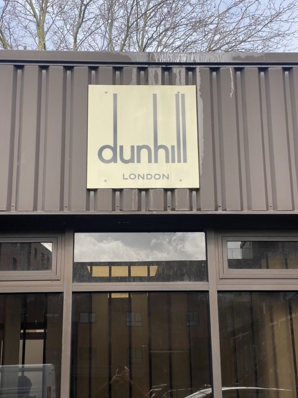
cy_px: 198
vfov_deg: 36.2
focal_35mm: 53
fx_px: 609
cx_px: 149
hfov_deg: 27.5
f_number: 2
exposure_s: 1/888
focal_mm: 6
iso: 20
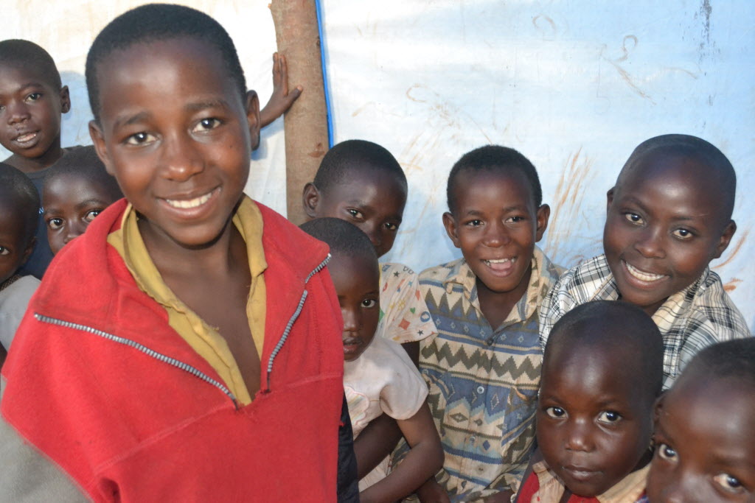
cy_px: 252
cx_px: 378
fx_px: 1070
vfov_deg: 26.5
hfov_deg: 38.9
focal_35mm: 51
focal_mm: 34
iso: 2800
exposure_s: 1/60
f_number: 5
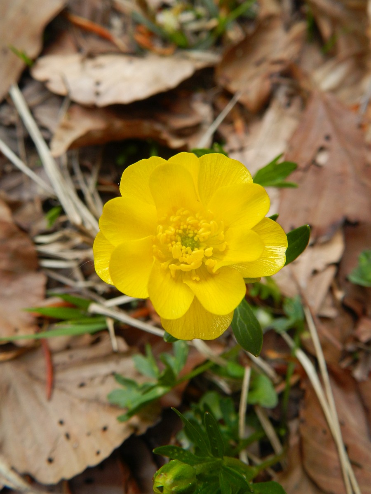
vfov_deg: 56.8
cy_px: 247
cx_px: 186
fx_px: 457
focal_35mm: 32
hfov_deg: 44.2
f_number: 3.7
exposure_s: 1/200
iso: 160
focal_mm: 5.6
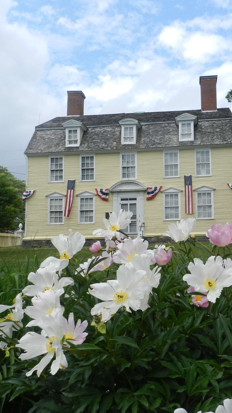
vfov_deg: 58.0
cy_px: 208
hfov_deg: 34.2
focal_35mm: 34
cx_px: 159
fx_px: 372
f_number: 4
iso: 160
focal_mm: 4
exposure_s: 1/1000
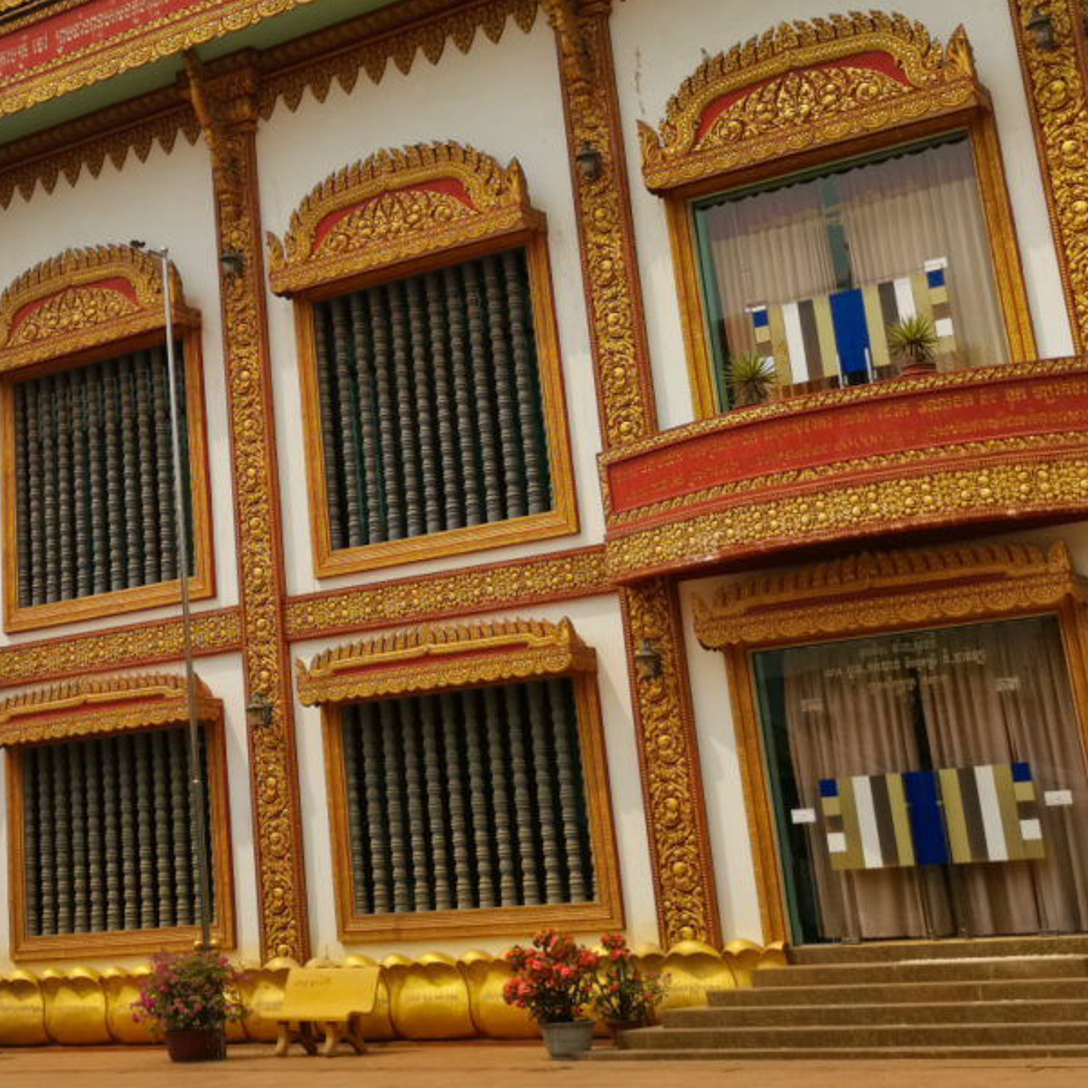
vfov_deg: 27.7
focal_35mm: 61
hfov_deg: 27.5
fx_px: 2169
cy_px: 262
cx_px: 190
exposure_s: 1/3236
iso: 50
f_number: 1.8
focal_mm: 5.6
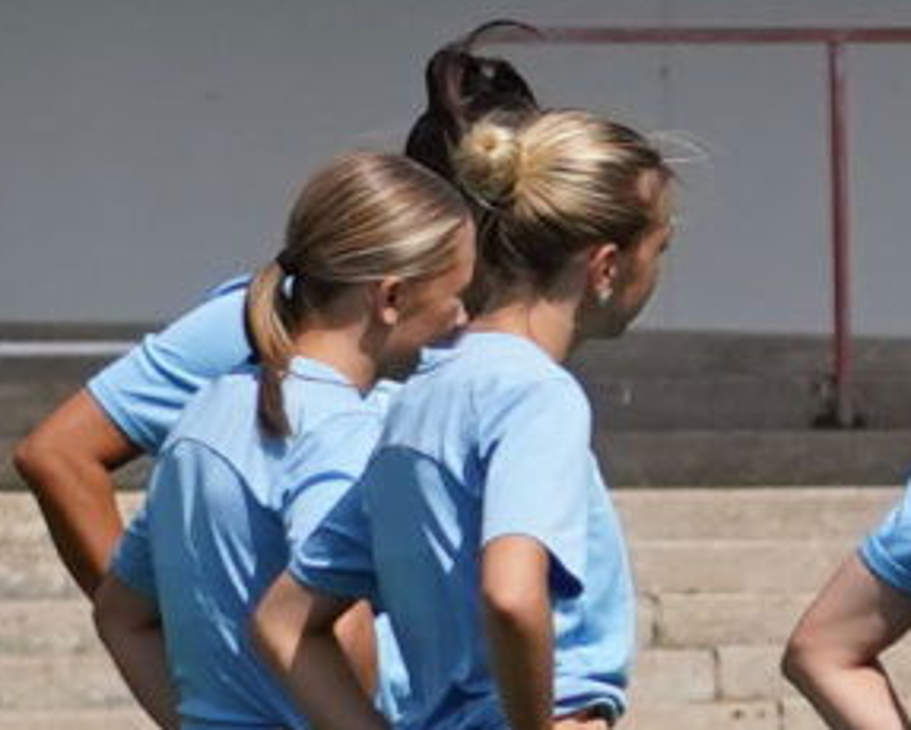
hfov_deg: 2.3
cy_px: 476
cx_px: 3736
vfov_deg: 1.9
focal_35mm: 836
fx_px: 22556
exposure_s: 1/2000
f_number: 6.3
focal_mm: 100
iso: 320
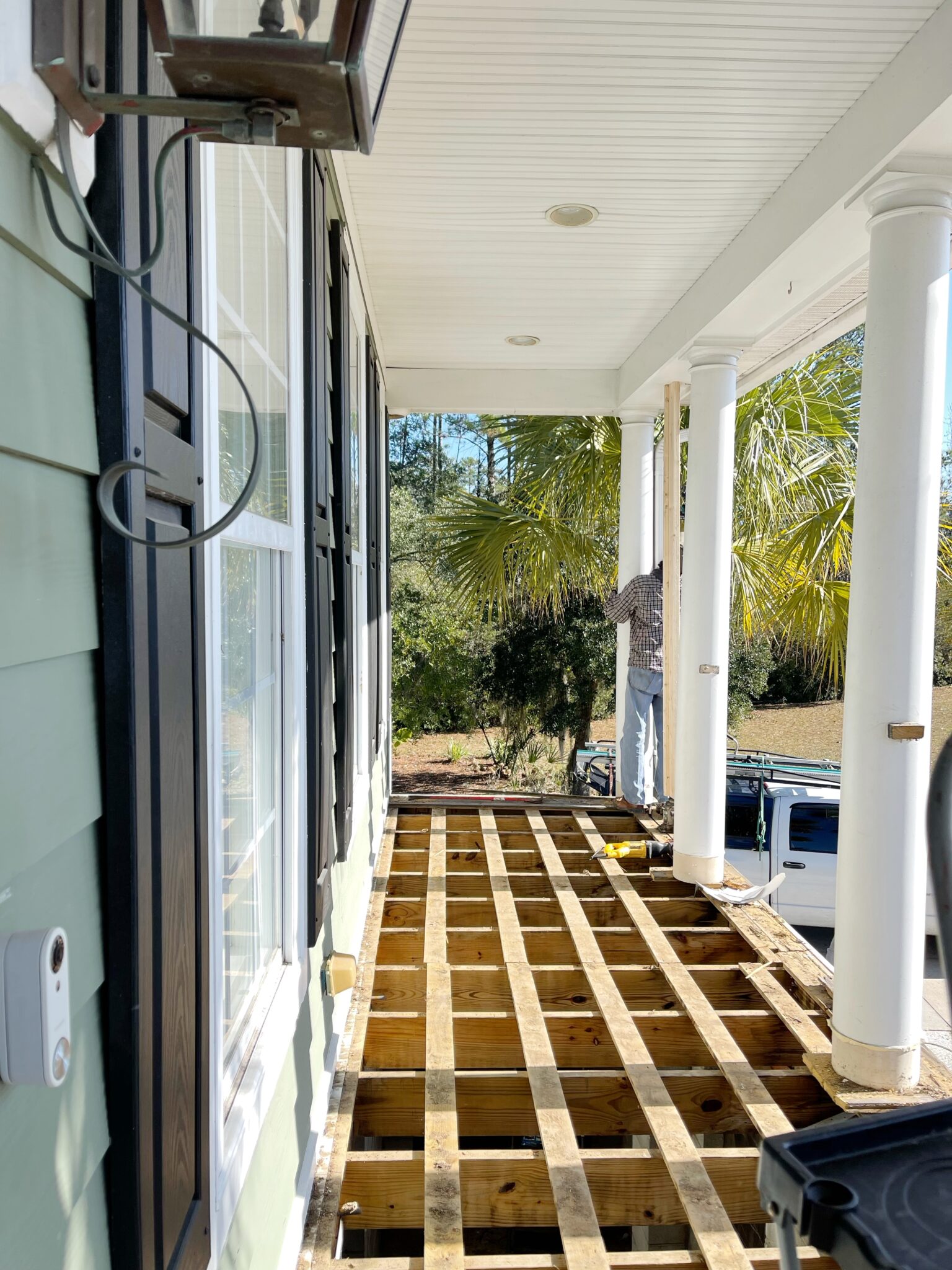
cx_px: 476
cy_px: 635
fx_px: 953
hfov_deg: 53.1
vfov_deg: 67.3
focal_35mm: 26
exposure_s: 1/1575
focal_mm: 5.1
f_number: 1.6
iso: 32
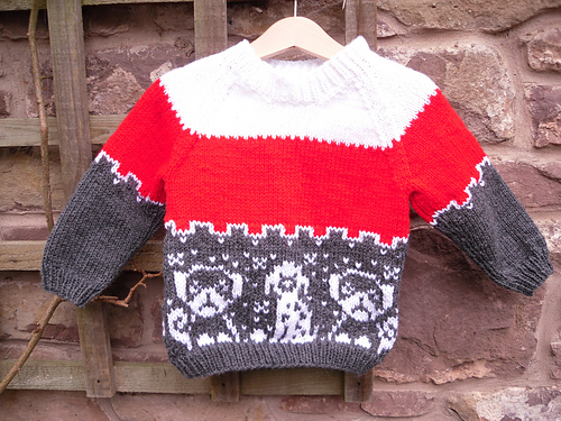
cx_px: 280
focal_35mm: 34
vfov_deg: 41.8
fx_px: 551
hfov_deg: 54.0
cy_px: 210
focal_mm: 6
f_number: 2.8
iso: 80
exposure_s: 1/117
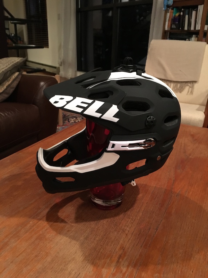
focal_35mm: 29
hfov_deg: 48.2
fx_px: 232
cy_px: 139
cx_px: 104
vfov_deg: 61.7
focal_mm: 4.15
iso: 500
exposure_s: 1/15
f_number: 2.2
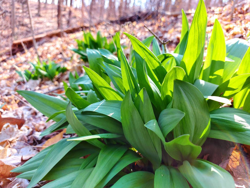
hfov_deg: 71.6
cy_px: 94
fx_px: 173
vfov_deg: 56.8
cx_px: 125
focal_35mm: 24
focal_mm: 5.23
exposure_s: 1/120
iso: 50
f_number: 1.8
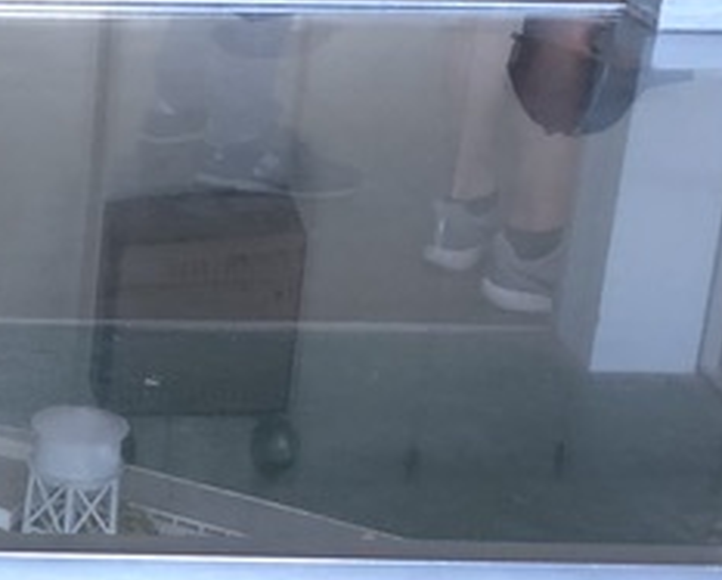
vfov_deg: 12.7
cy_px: 614
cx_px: -341
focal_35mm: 120
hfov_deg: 14.9
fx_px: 2567
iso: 40
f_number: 1.8
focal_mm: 4
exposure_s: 1/31
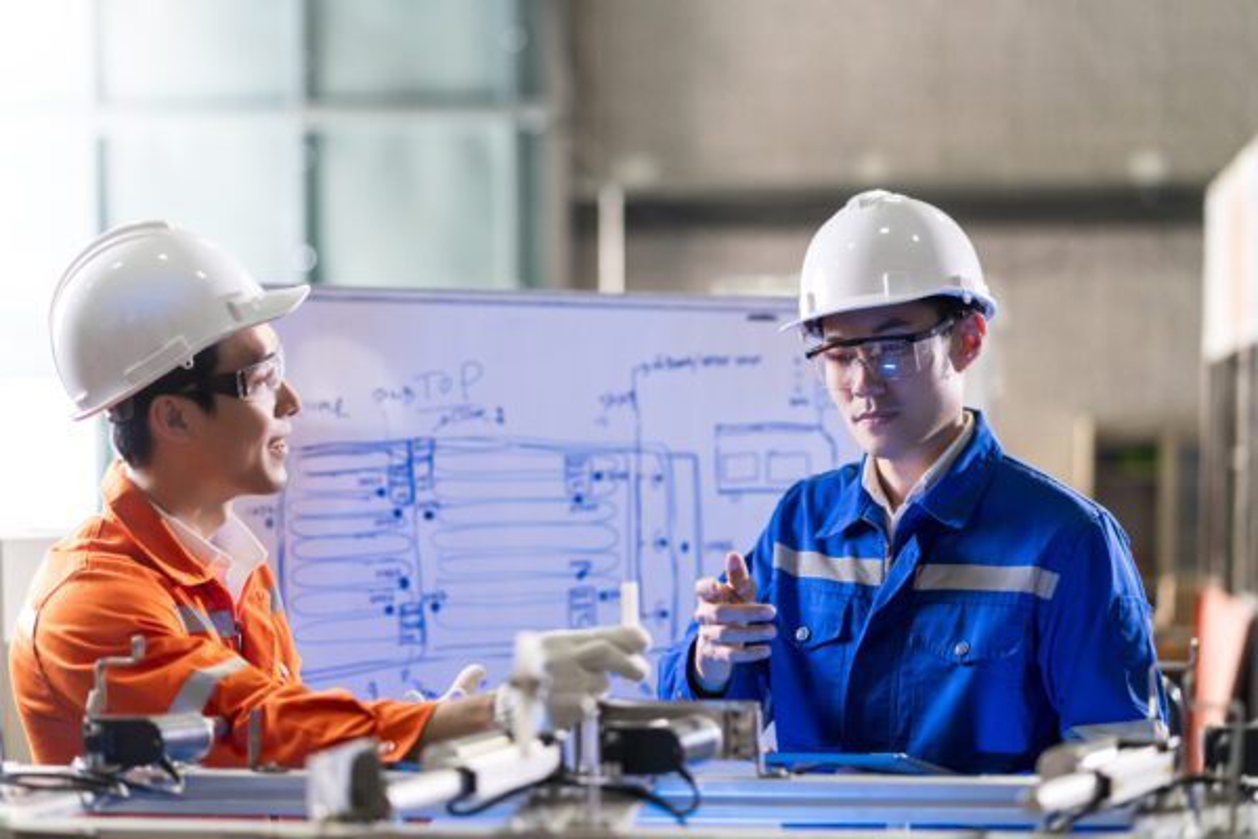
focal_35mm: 85
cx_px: 629
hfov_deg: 23.9
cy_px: 420
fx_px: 2970
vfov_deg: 16.1
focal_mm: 85
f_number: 2.2
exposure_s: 1/250
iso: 400
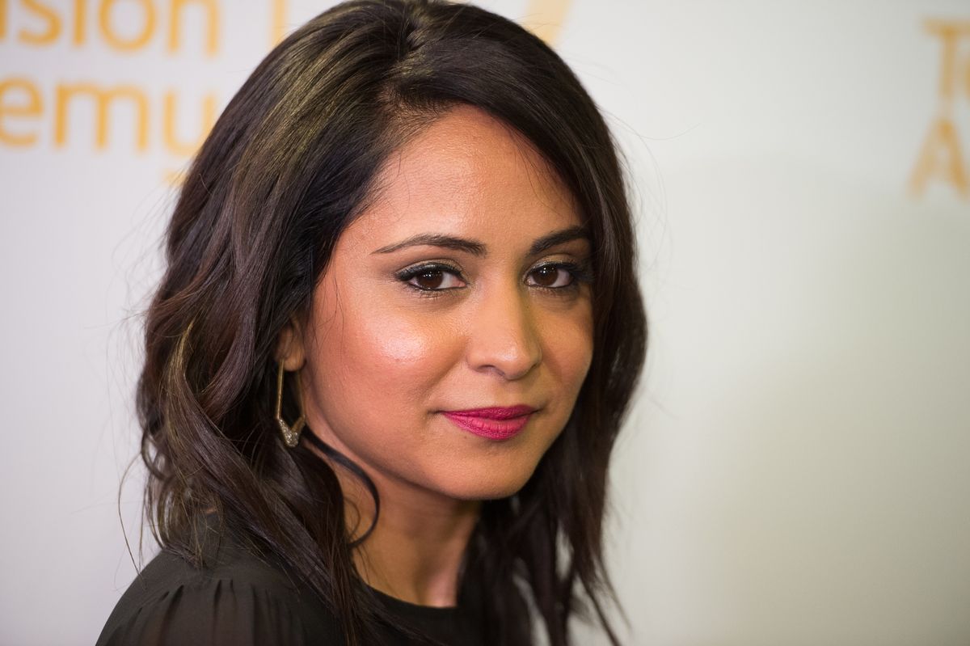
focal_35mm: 195
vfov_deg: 7.0
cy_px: 323
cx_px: 485
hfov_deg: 10.6
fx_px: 5252
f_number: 2.8
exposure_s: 1/125
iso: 2000
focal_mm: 195
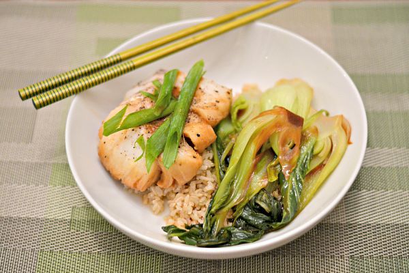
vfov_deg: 18.2
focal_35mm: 75
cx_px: 204
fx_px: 852
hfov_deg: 27.0
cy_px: 136
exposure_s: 1/60
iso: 800
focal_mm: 50
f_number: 1.8
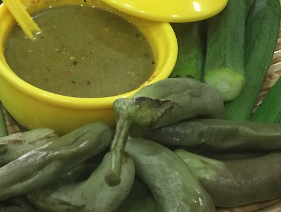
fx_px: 536
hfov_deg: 28.6
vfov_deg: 21.8
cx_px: 49
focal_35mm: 66
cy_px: 26
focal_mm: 4.15
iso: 125
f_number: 2.2
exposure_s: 1/17
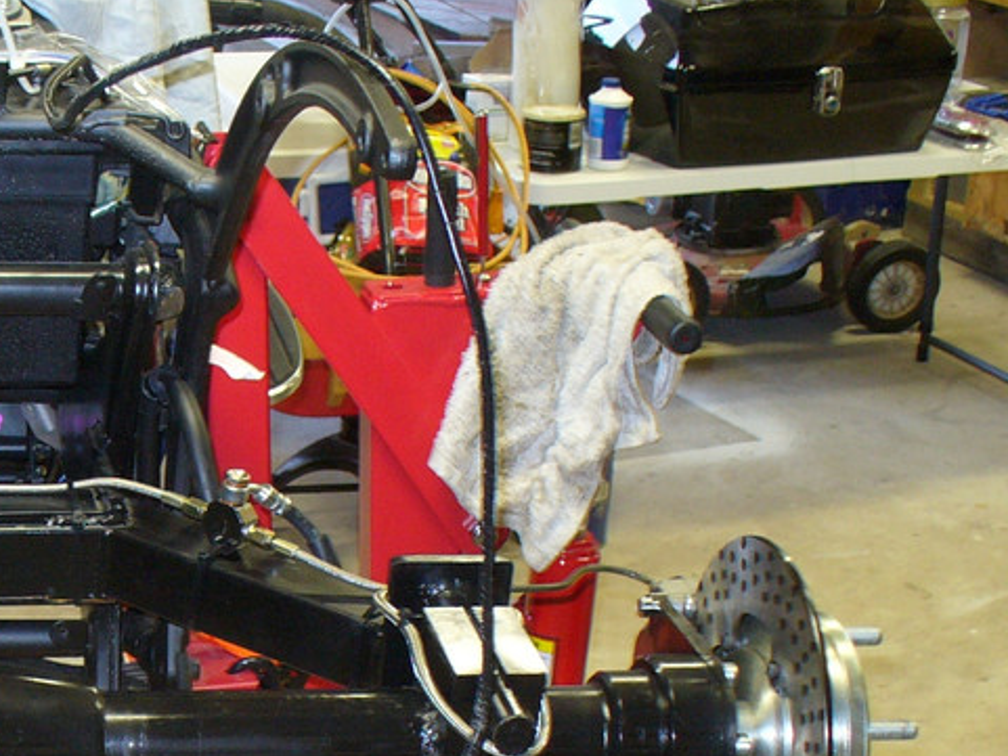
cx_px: 64
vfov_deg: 17.8
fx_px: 2388
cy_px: 666
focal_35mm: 82
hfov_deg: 23.1
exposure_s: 1/8
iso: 100
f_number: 2.8
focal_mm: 6.1
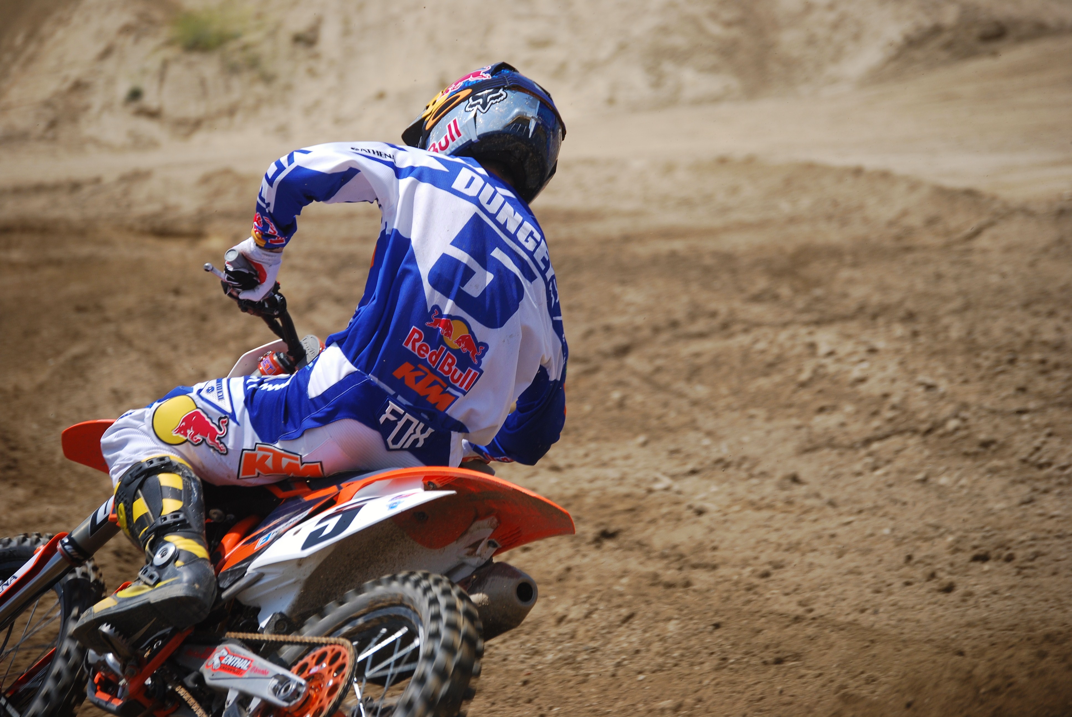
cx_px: 536
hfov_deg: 11.4
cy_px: 358
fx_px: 5366
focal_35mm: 180
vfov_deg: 7.7
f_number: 5
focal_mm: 120
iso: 125
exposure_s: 1/1000
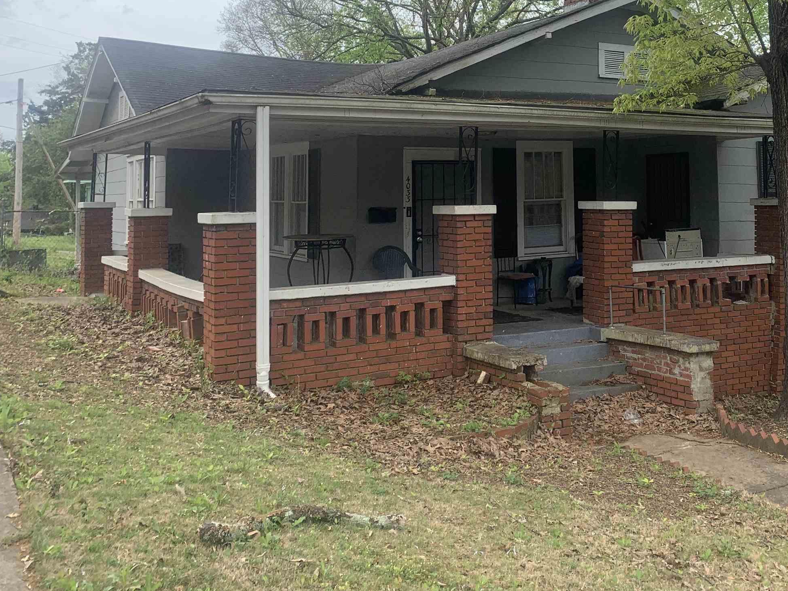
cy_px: 154
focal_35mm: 41
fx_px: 933
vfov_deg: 34.5
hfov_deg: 44.9
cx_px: 540
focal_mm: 4.25
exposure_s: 1/981
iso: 25
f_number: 1.8
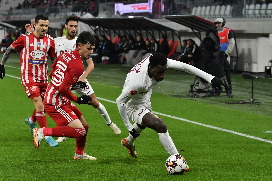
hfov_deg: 13.7
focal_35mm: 150
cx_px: 136
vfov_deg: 9.1
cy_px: 90
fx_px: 1133
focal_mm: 100
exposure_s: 1/1600
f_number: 5
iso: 3200
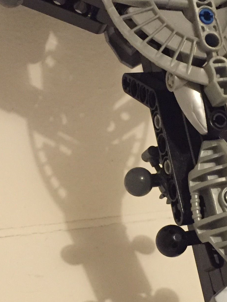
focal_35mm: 77
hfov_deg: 19.1
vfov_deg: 25.3
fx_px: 673
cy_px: 141
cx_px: 142
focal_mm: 4.15
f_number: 2.2
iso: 400
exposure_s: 1/15
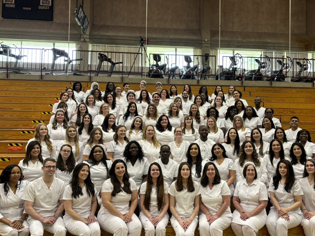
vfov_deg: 44.2
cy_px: 111
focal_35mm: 32
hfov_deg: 56.7
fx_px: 291
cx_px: 173
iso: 125
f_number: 1.6
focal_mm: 5.96
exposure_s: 1/60
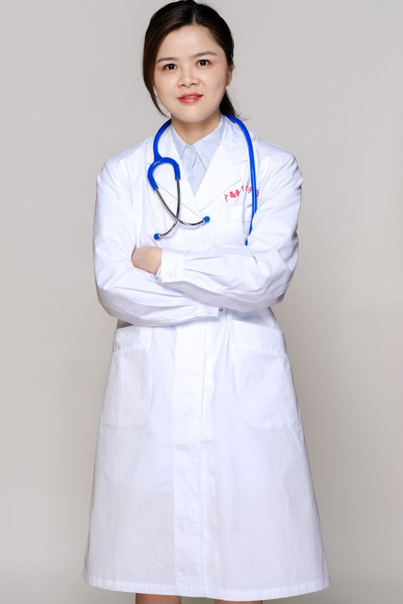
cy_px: 303
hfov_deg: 15.0
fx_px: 1529
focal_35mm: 91
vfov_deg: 22.4
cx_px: 188
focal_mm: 56
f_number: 5
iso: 250
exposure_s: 1/160
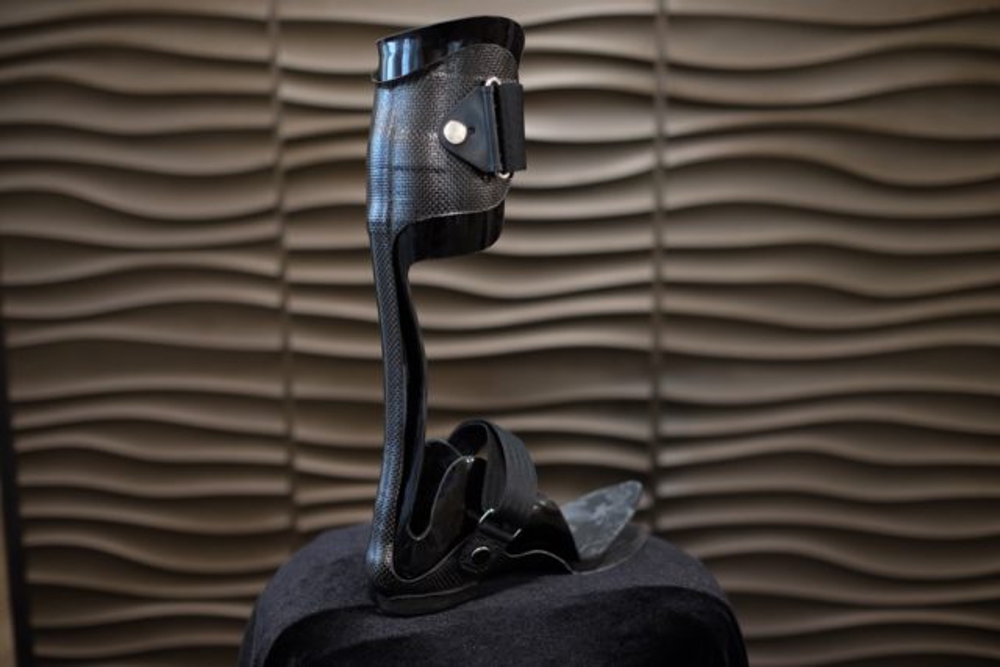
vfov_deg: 37.9
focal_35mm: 35
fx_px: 972
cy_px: 334
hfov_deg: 54.4
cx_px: 500
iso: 500
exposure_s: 1/80
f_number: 1.4
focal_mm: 23
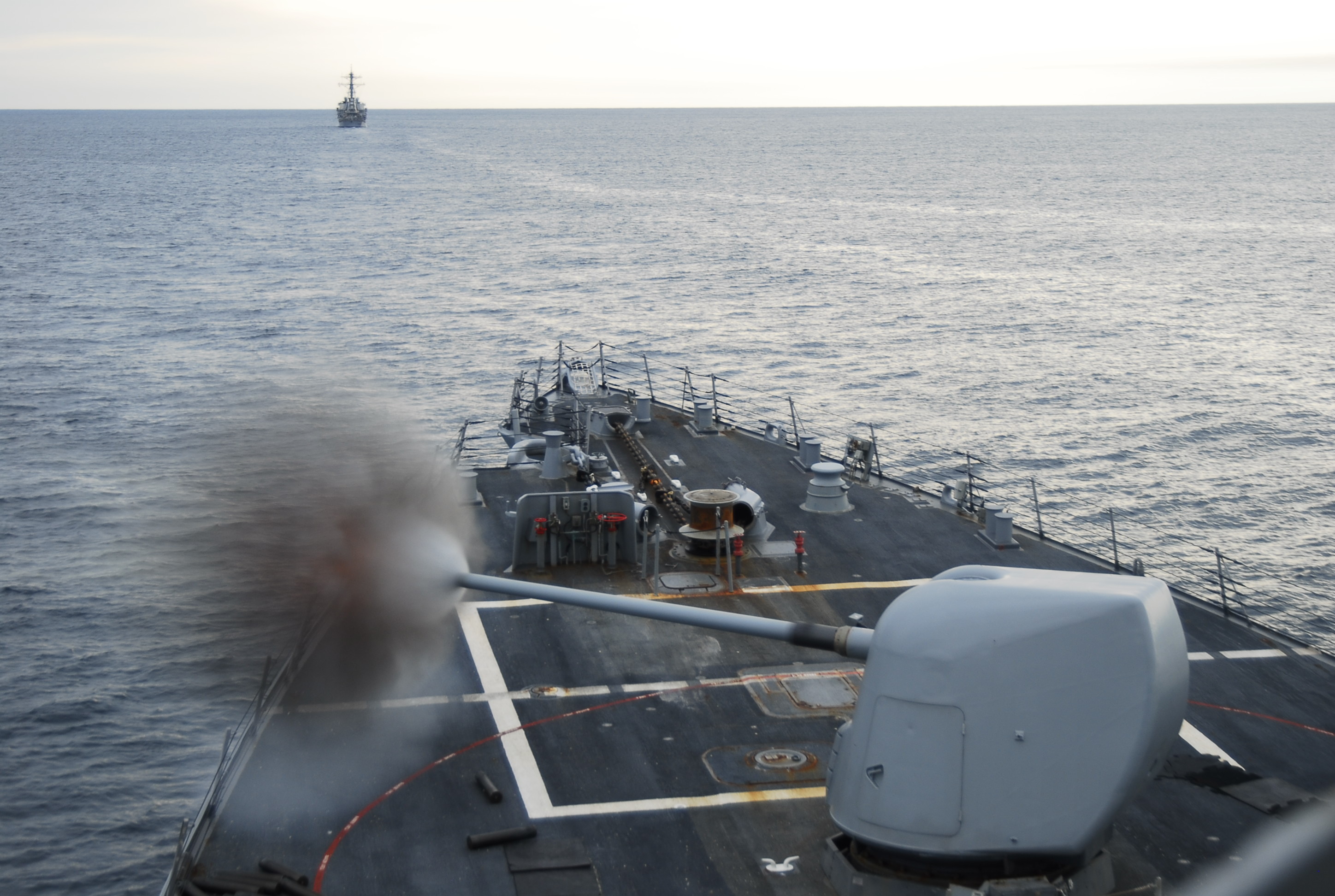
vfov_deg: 21.7
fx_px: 2341
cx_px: 668
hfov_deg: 31.8
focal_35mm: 63
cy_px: 448
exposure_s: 1/60
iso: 100
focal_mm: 42
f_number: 5
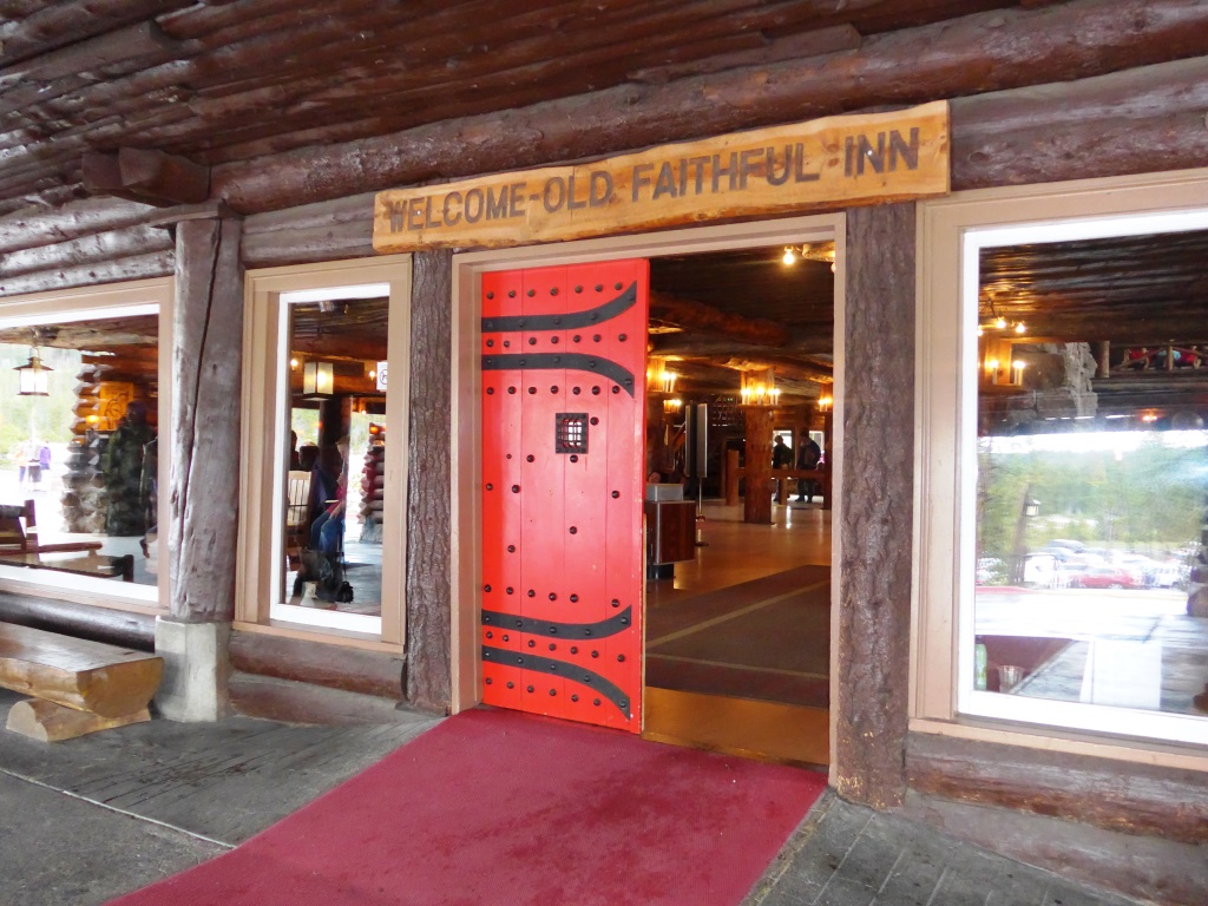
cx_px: 604
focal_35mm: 29
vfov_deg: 48.2
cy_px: 453
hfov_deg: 61.7
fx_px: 1012
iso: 800
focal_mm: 6
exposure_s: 1/125
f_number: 2
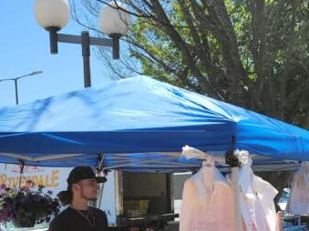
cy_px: 250
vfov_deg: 23.4
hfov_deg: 32.7
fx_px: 526
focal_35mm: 59
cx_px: 140
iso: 20
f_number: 1.8
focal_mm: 7
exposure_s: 1/686
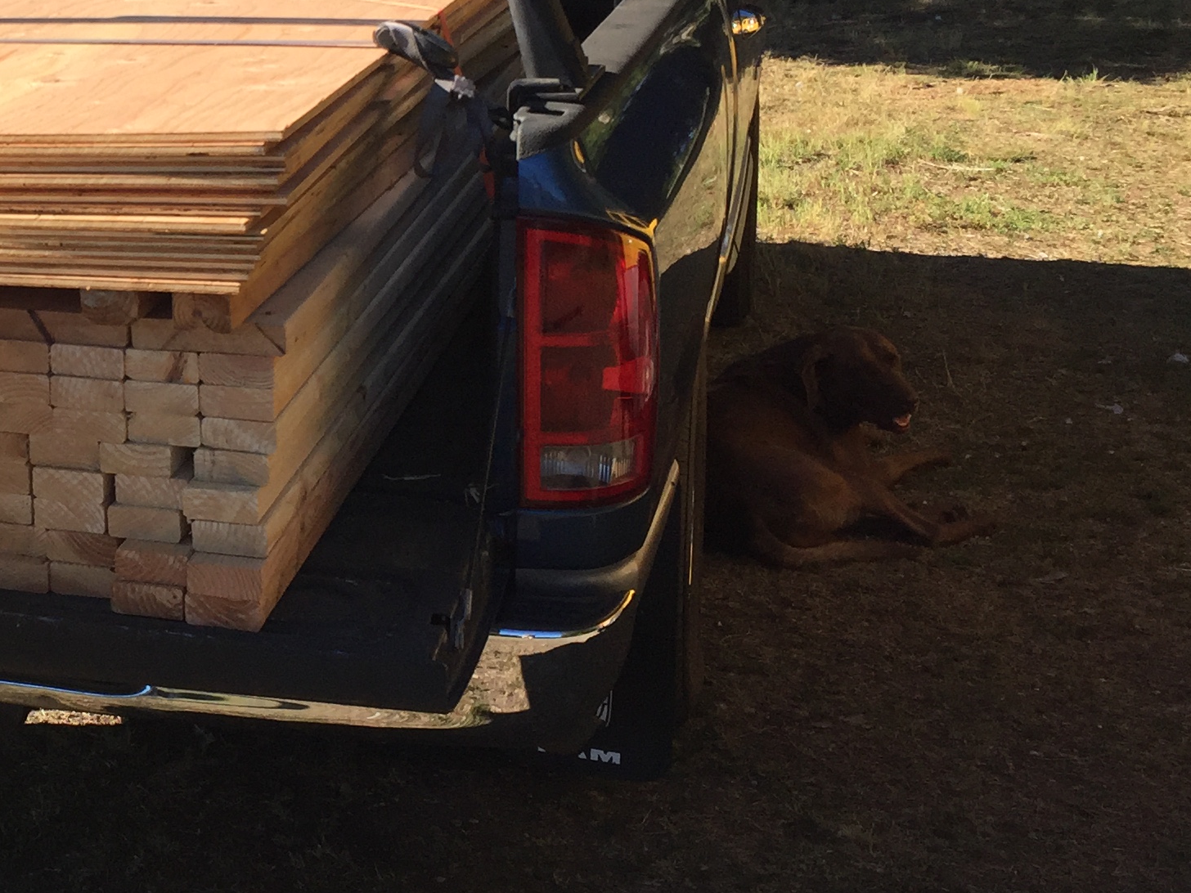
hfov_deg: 27.7
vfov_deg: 22.4
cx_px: -53
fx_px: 2236
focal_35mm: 65
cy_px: 211
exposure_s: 1/1199
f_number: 2.2
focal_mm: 4.15
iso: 32
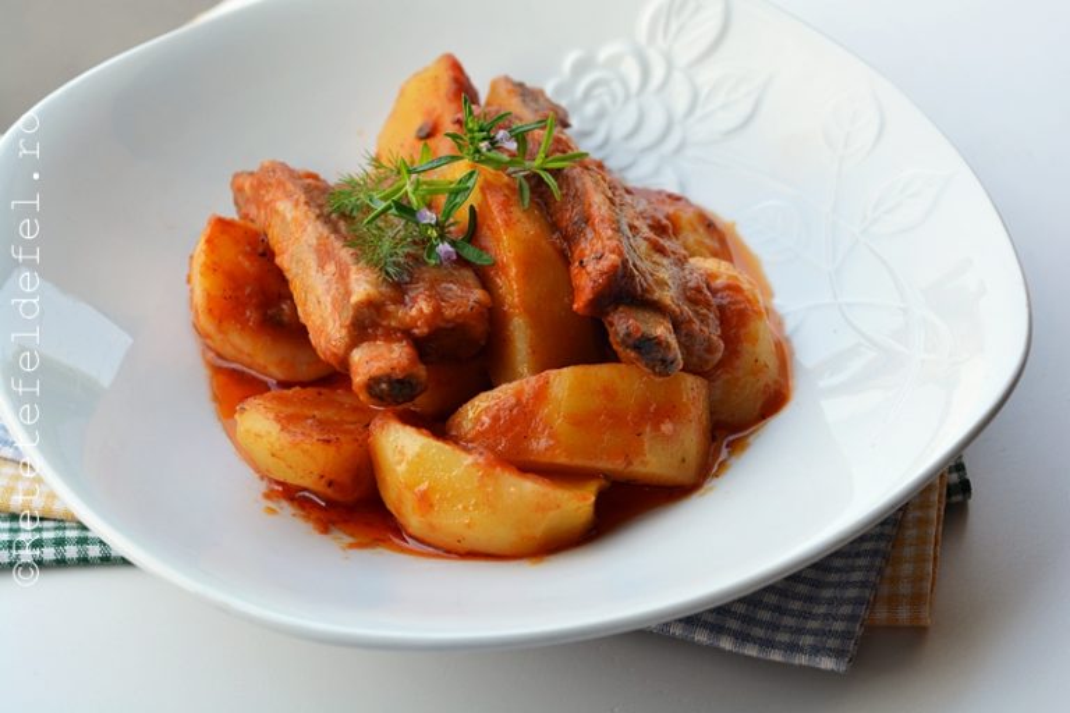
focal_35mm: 90
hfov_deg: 22.6
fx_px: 2675
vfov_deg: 15.2
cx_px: 535
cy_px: 356
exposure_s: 1/125
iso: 360
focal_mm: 60
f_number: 8
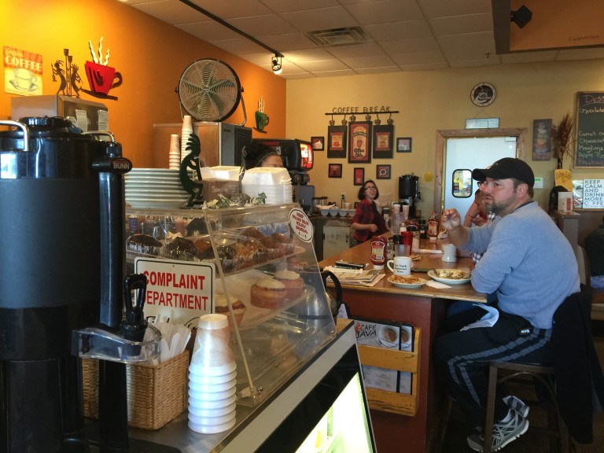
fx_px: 506
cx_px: 302
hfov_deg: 61.7
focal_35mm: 29
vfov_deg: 48.2
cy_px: 226
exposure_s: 1/15
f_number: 2.2
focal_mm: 4.15
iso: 100
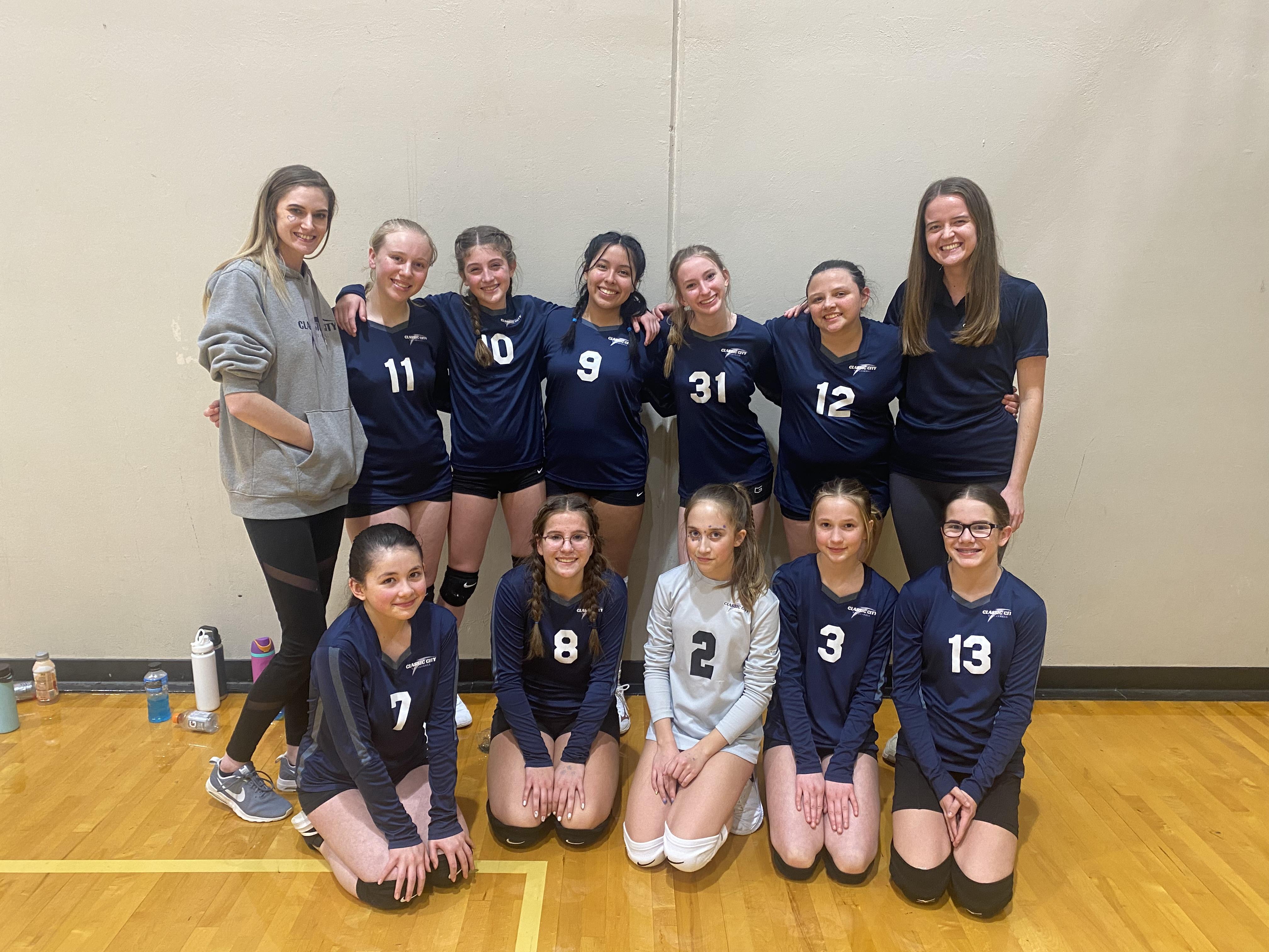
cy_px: 476
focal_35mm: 26
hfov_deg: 67.3
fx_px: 953
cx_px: 634
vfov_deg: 53.1
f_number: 1.8
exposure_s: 1/60
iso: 160
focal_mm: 4.25
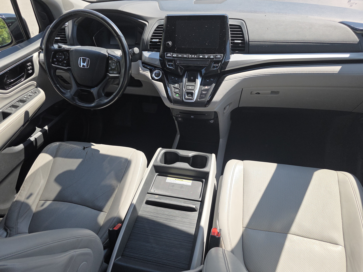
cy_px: 136
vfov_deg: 58.9
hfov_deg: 73.9
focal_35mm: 23
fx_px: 241
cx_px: 182
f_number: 1.7
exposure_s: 1/1785
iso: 80
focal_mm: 6.3
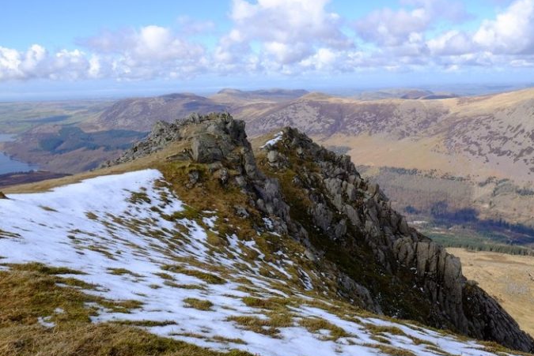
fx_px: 490
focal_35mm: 33
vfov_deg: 40.0
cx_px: 265
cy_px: 188
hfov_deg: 57.2
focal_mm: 19.6
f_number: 18
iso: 200
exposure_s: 1/45
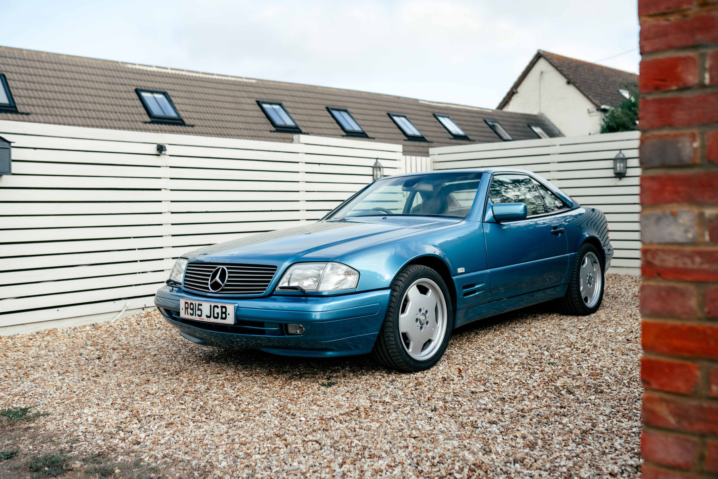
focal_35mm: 35
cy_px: 240
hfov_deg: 54.4
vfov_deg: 37.9
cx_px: 359
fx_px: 698
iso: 200
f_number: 2.8
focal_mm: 35
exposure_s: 1/1250
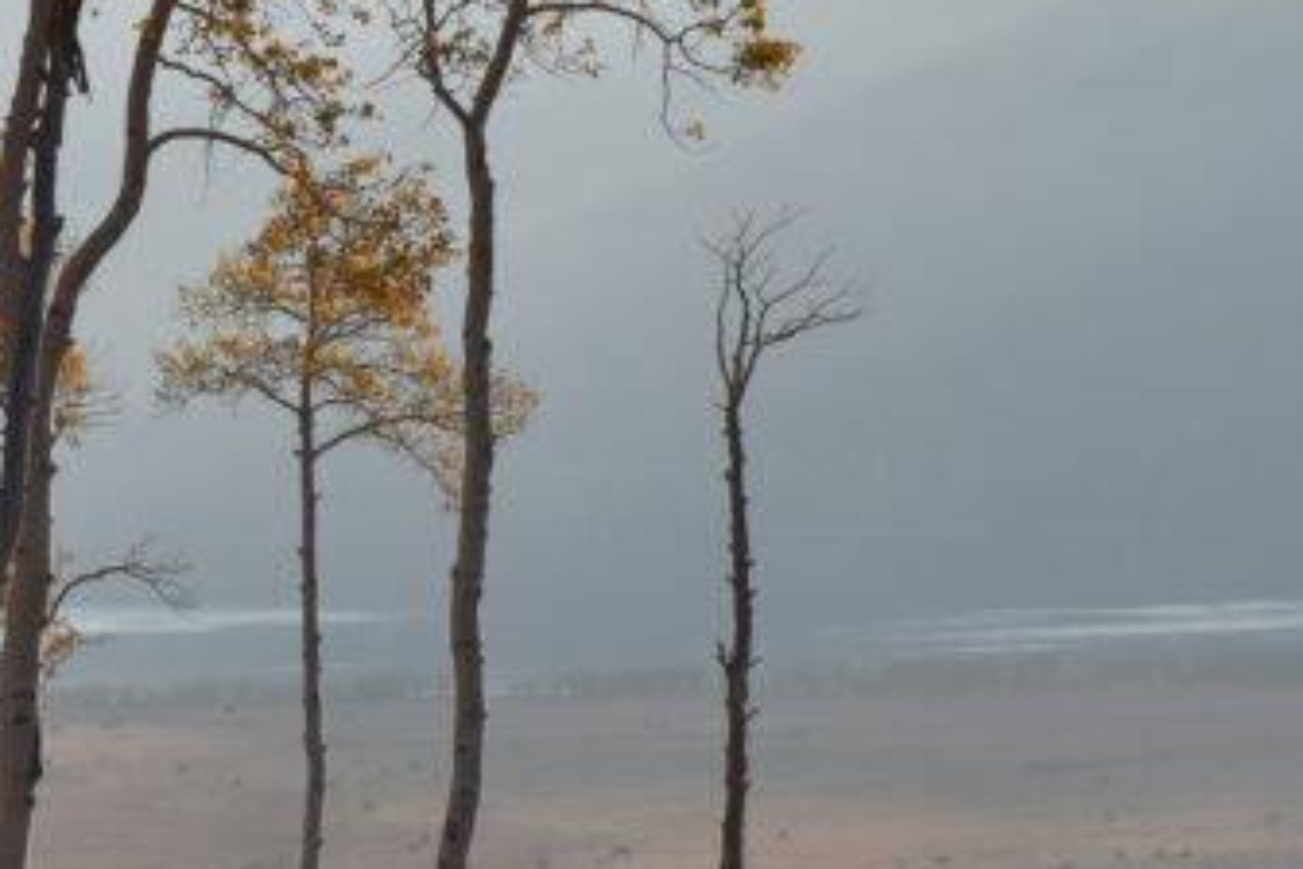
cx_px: -194
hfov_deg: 7.6
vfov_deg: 5.1
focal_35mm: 268
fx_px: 9699
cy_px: 512
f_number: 11
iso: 280
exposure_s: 1/500
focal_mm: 50
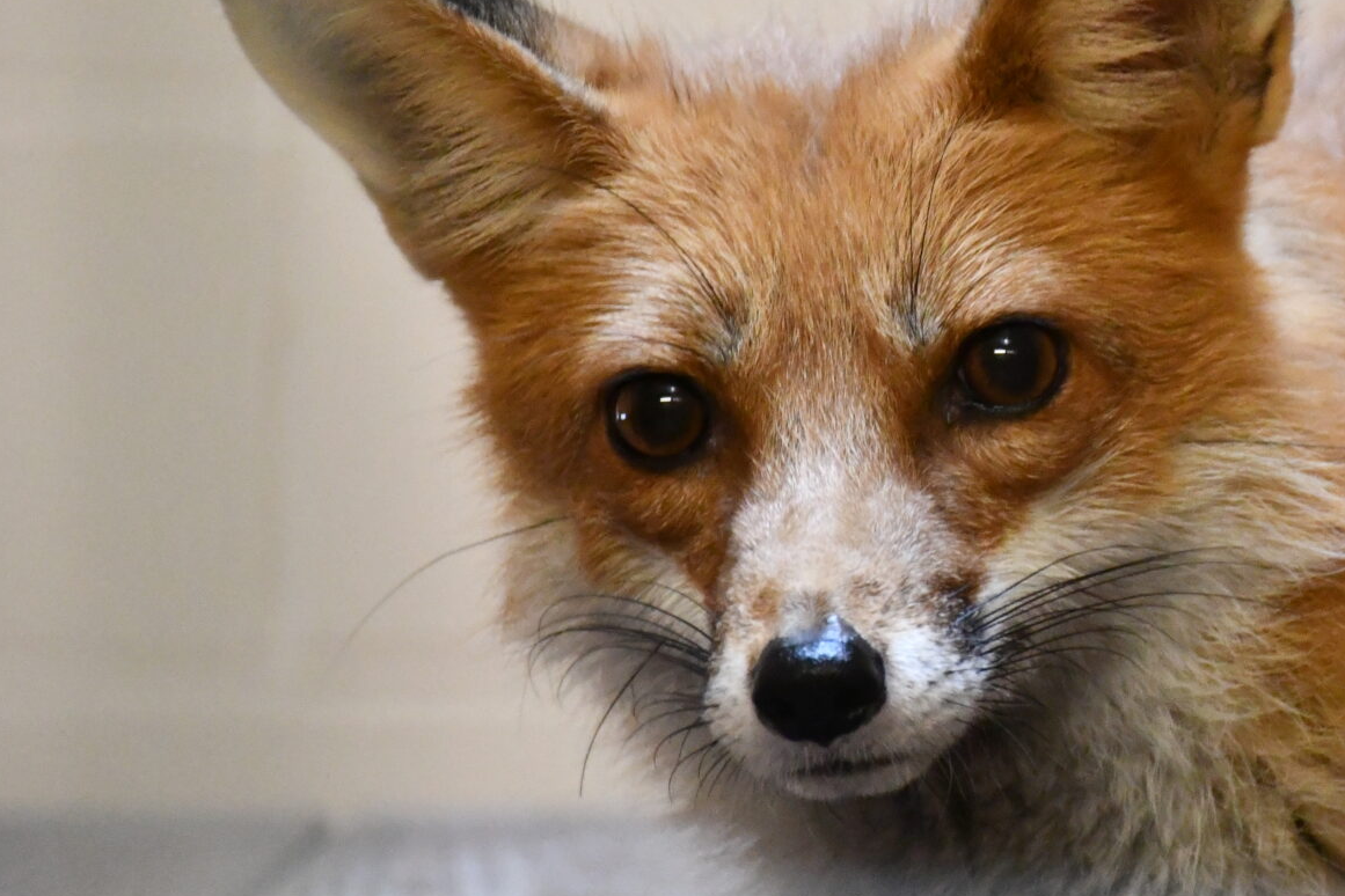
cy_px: 267
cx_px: 1066
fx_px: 13374
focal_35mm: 358
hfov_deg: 5.8
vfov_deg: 3.8
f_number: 5.6
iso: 8000
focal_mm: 140
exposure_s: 1/125
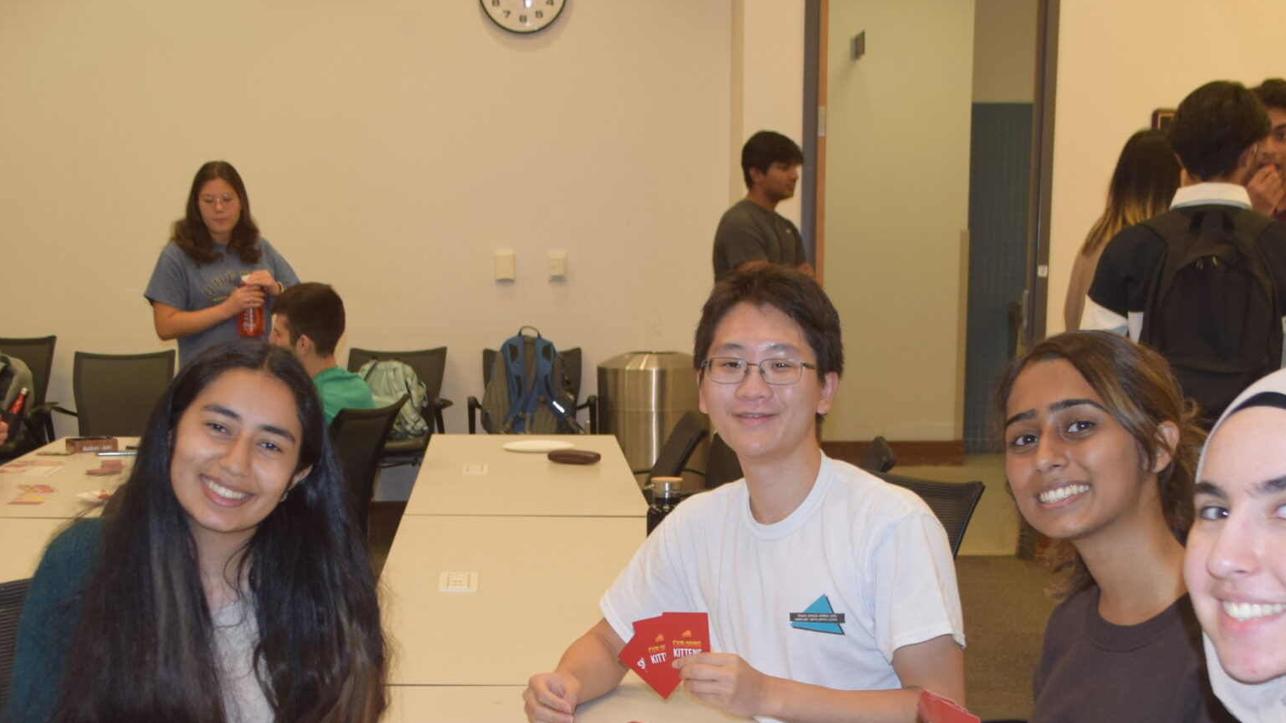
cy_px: 648
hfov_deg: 36.0
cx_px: 564
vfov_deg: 20.3
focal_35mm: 58
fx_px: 1978
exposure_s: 1/100
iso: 800
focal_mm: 22
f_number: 5
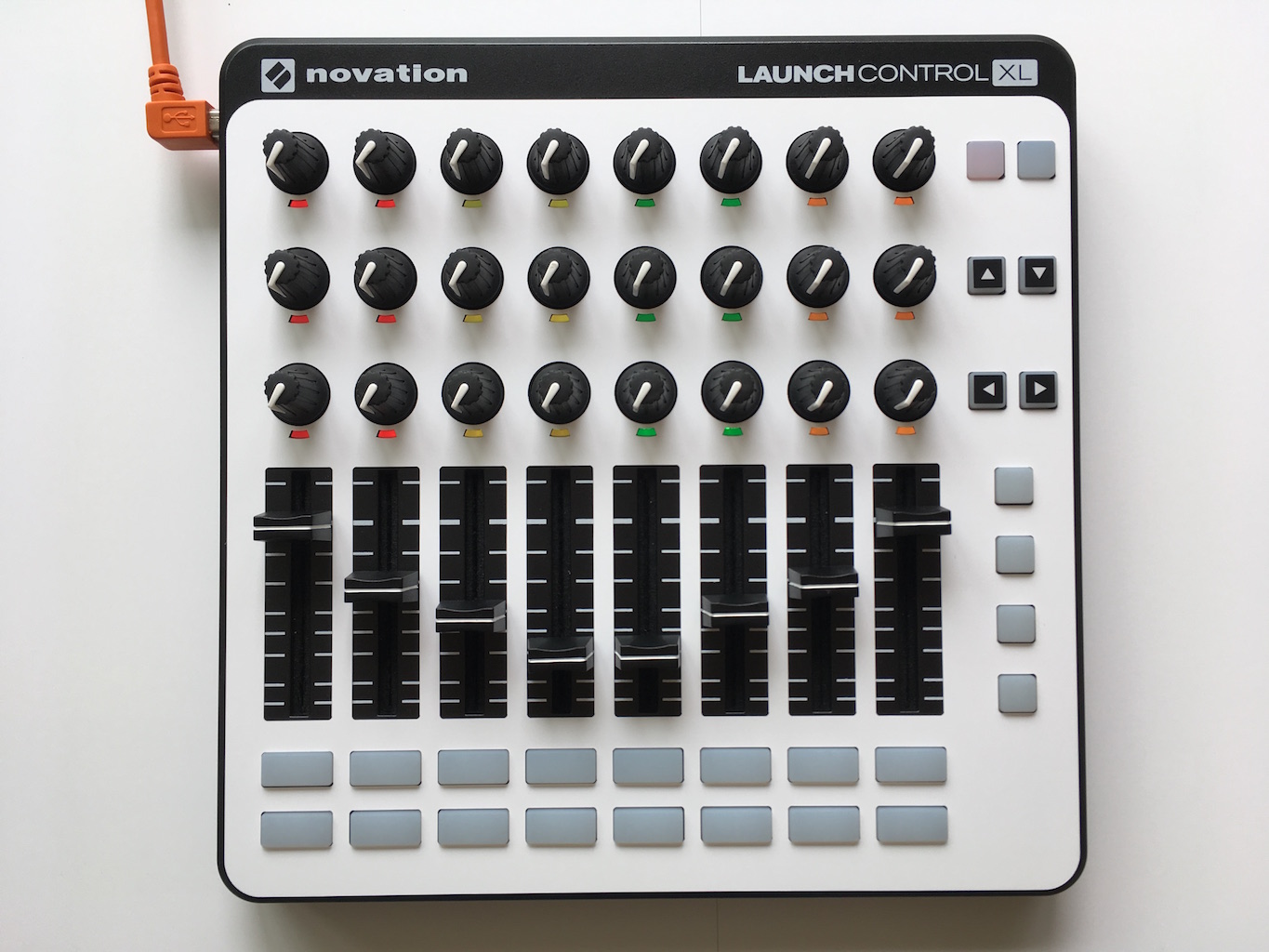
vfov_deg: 48.2
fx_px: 1063
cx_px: 634
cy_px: 476
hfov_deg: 61.7
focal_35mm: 29
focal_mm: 4.15
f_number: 2.2
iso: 25
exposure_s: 1/118
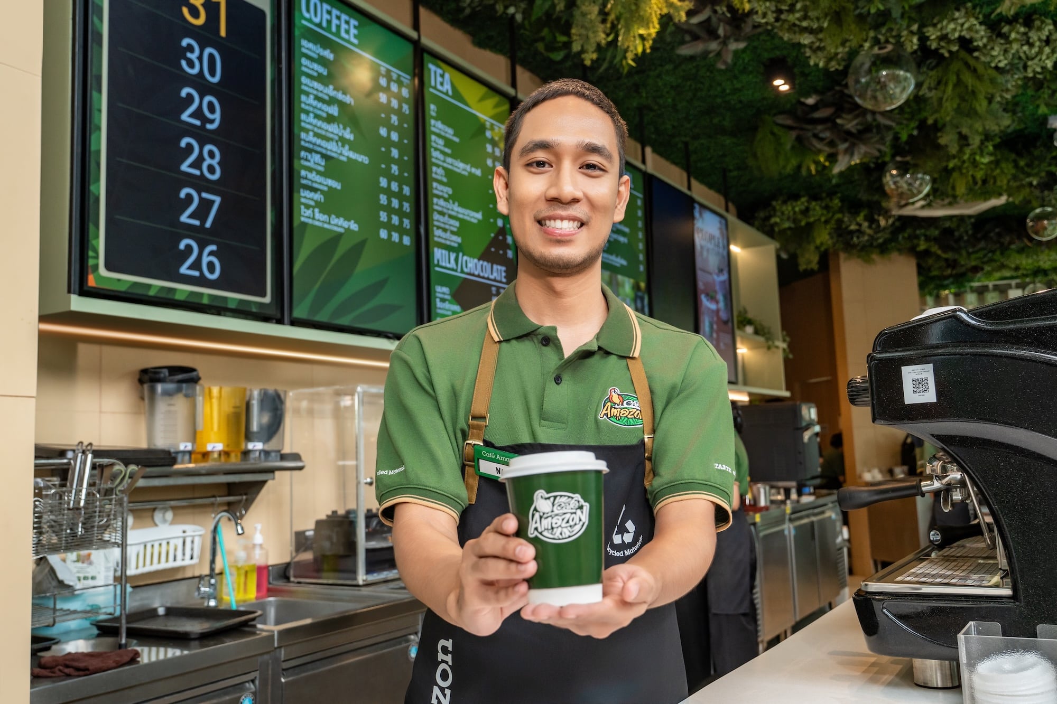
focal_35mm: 33
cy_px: 352
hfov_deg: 57.2
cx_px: 528
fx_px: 969
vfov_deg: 40.0
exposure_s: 1/100
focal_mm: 33
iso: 800
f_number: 5.6
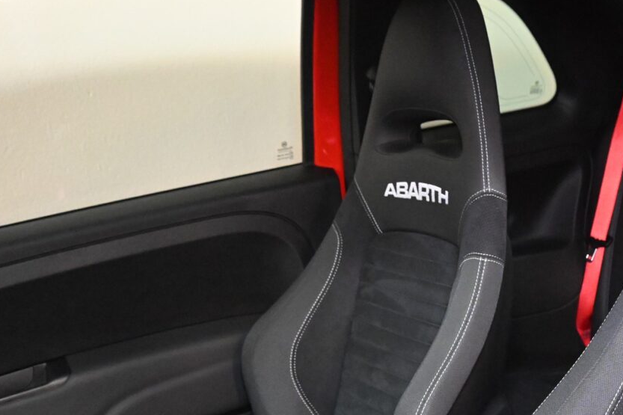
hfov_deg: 38.7
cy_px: 252
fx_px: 848
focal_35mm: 49
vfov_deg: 27.4
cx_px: 508
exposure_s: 1/60
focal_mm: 16
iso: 7200
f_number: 3.5
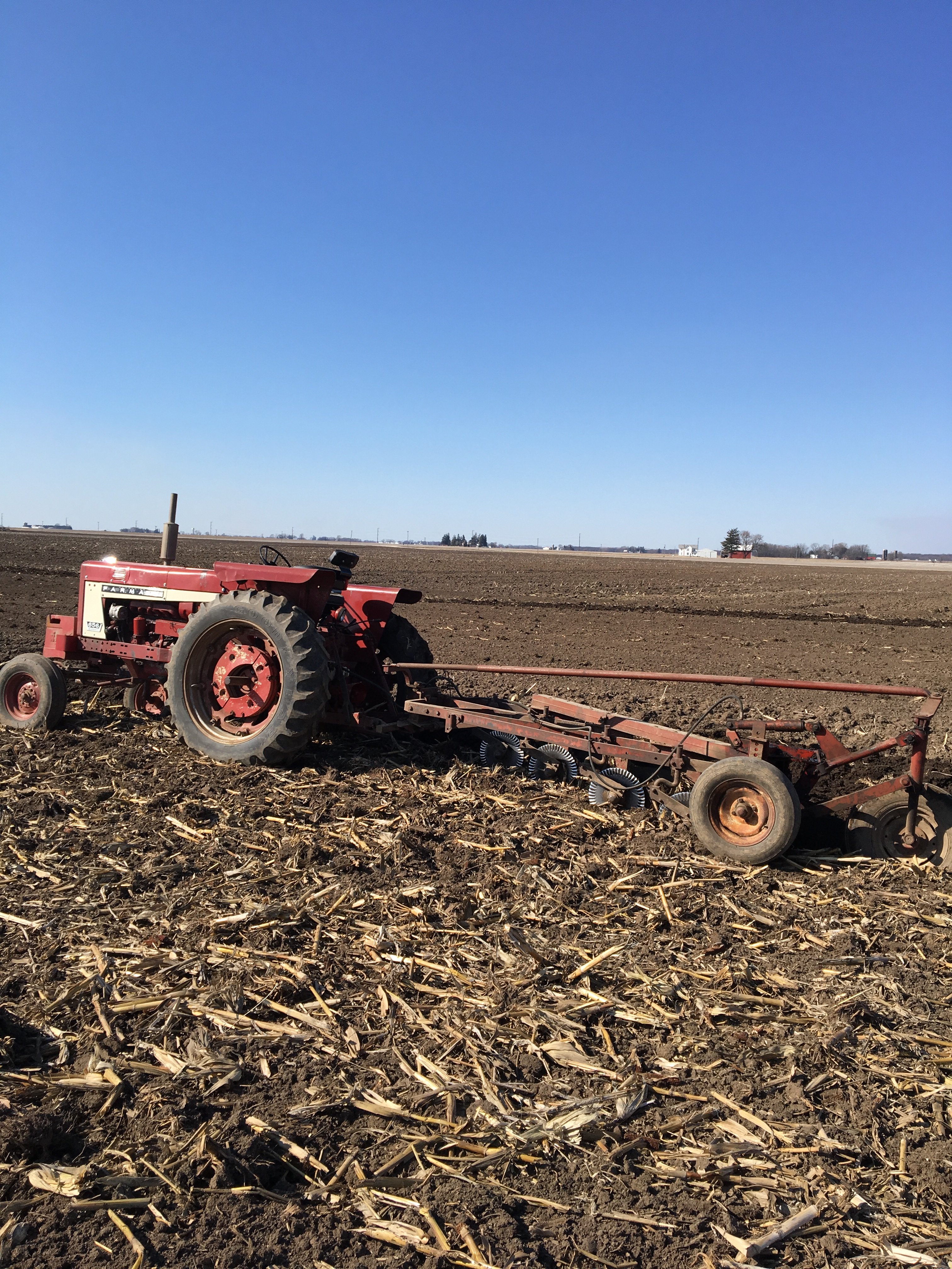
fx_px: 1063
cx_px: 476
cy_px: 634
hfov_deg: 48.2
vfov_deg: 61.7
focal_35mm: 29
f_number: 2.2
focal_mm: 4.15
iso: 25
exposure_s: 1/1603
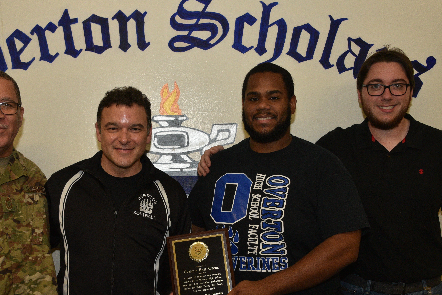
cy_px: 195
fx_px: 688
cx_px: 190
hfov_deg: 35.6
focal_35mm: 56
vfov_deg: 24.1
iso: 1250
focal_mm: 36
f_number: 8
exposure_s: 1/60
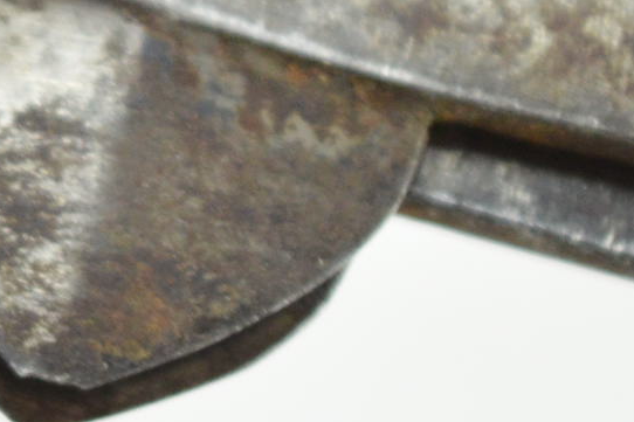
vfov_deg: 3.3
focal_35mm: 416
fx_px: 7324
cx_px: -462
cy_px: -300
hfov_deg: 4.9
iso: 800
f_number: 6.3
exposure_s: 1/80
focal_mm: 50
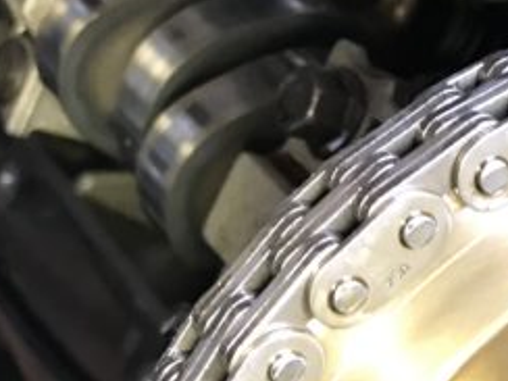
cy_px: 350
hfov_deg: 19.8
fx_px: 1291
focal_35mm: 88
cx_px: 722
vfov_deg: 16.5
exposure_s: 1/15
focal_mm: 3.99
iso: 64
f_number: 1.8
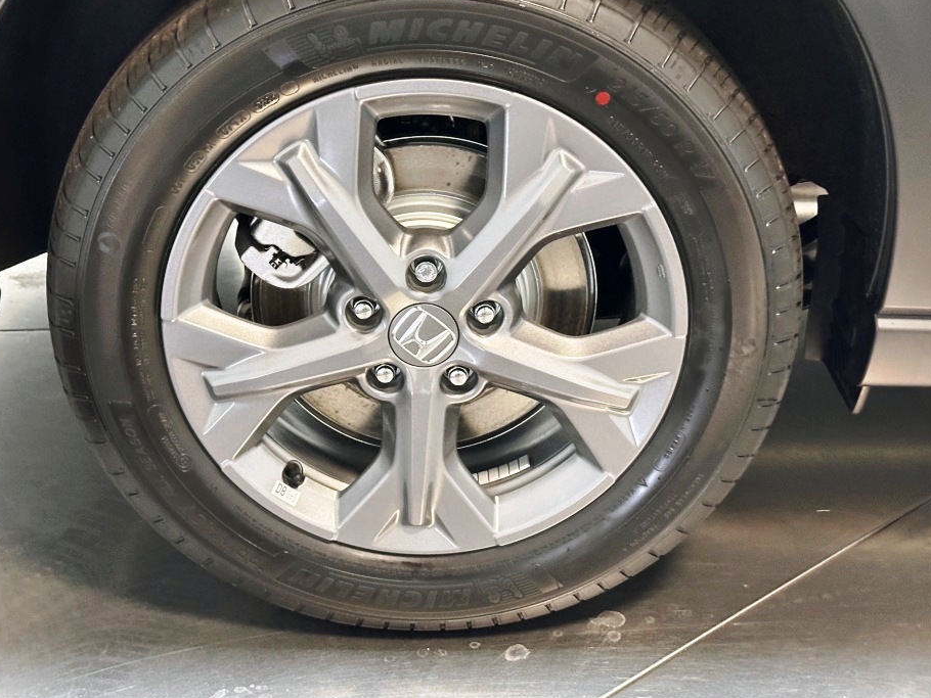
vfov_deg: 27.0
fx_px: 1453
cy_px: 317
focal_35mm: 54
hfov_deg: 35.5
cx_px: 412
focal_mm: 6.86
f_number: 1.78
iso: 640
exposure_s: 1/30
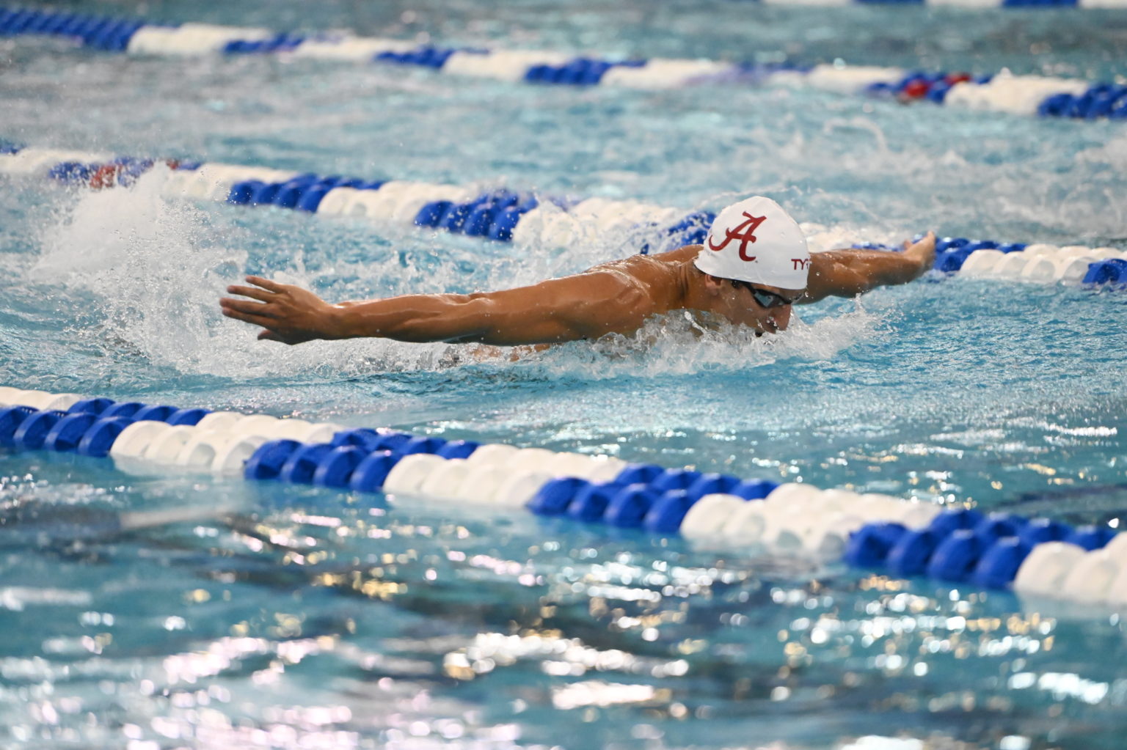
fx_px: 6259
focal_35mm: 200
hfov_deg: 10.3
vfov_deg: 6.9
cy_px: 375
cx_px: 564
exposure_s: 1/1250
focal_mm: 200
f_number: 2.8
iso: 10000
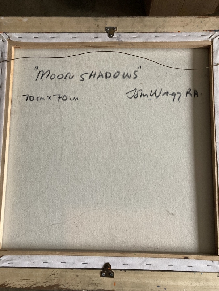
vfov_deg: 63.4
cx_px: 110
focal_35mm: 28
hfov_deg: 49.8
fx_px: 236
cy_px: 146
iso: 320
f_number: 1.8
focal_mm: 3.99
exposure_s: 1/46
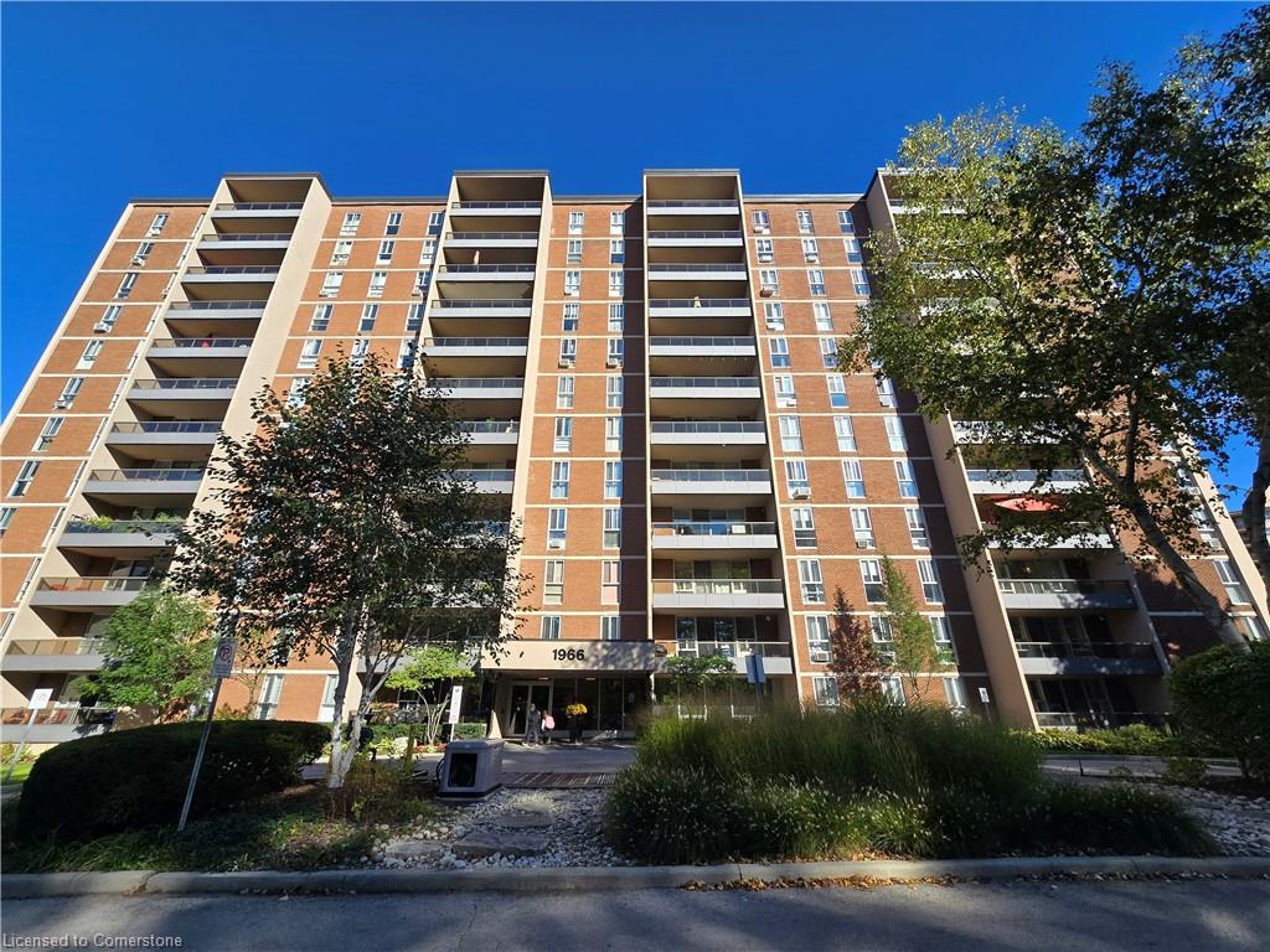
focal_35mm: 13
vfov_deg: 89.9
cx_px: 635
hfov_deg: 106.2
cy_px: 476
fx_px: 477
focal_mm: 2.2
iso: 50
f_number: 2.2
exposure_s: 1/1192
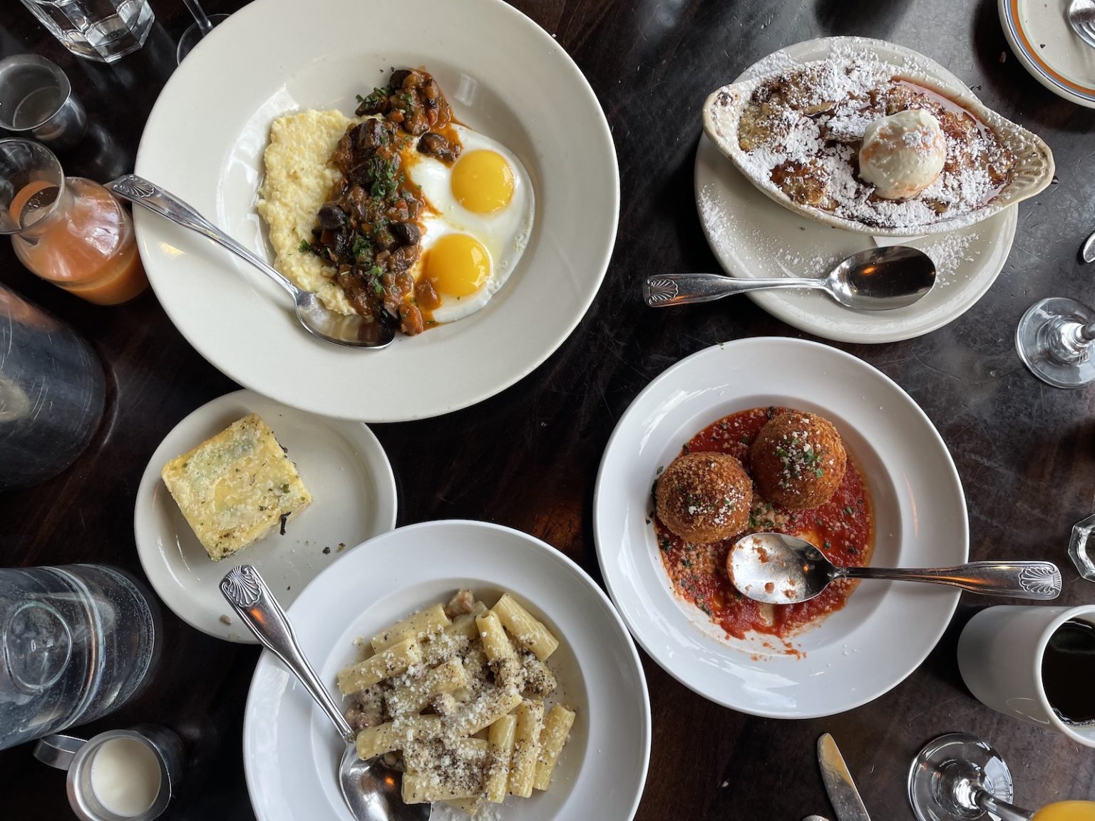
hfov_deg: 67.3
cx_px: 548
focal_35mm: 26
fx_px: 822
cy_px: 410
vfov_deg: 53.1
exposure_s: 1/120
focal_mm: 4.2
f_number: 1.6
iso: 50
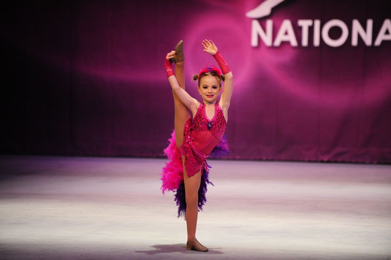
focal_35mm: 200
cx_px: 196
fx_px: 2170
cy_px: 130
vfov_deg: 6.9
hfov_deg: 10.3
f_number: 2.8
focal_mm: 200
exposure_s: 1/1000
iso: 5000
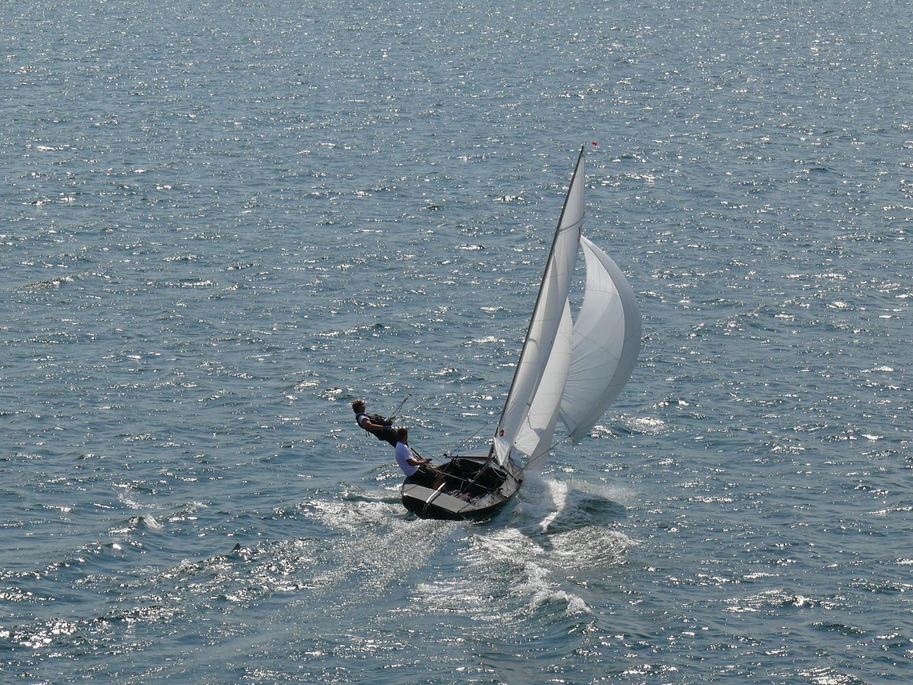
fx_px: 4615
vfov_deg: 8.5
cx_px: 454
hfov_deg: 11.3
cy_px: 341
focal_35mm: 175
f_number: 8
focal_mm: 33.1
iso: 100
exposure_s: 1/640
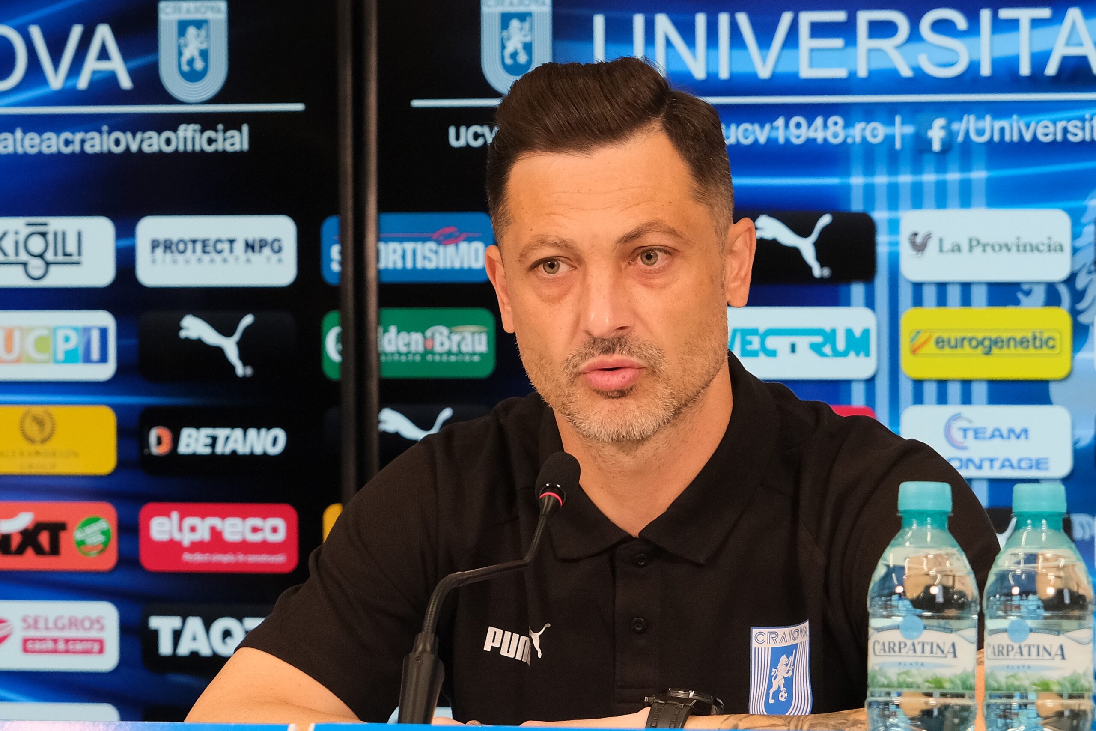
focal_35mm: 120
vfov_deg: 11.4
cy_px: 366
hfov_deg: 17.1
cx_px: 548
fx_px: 3653
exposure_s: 1/125
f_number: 5
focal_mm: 80
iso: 1600
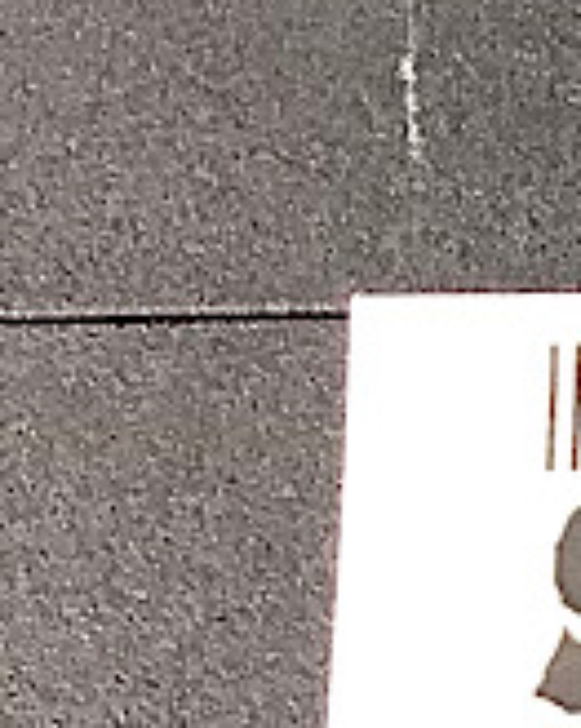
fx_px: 4733
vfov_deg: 8.7
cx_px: 2131
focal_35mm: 220
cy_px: 746
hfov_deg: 6.1
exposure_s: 1/50
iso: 80
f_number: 2.4
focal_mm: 3.3
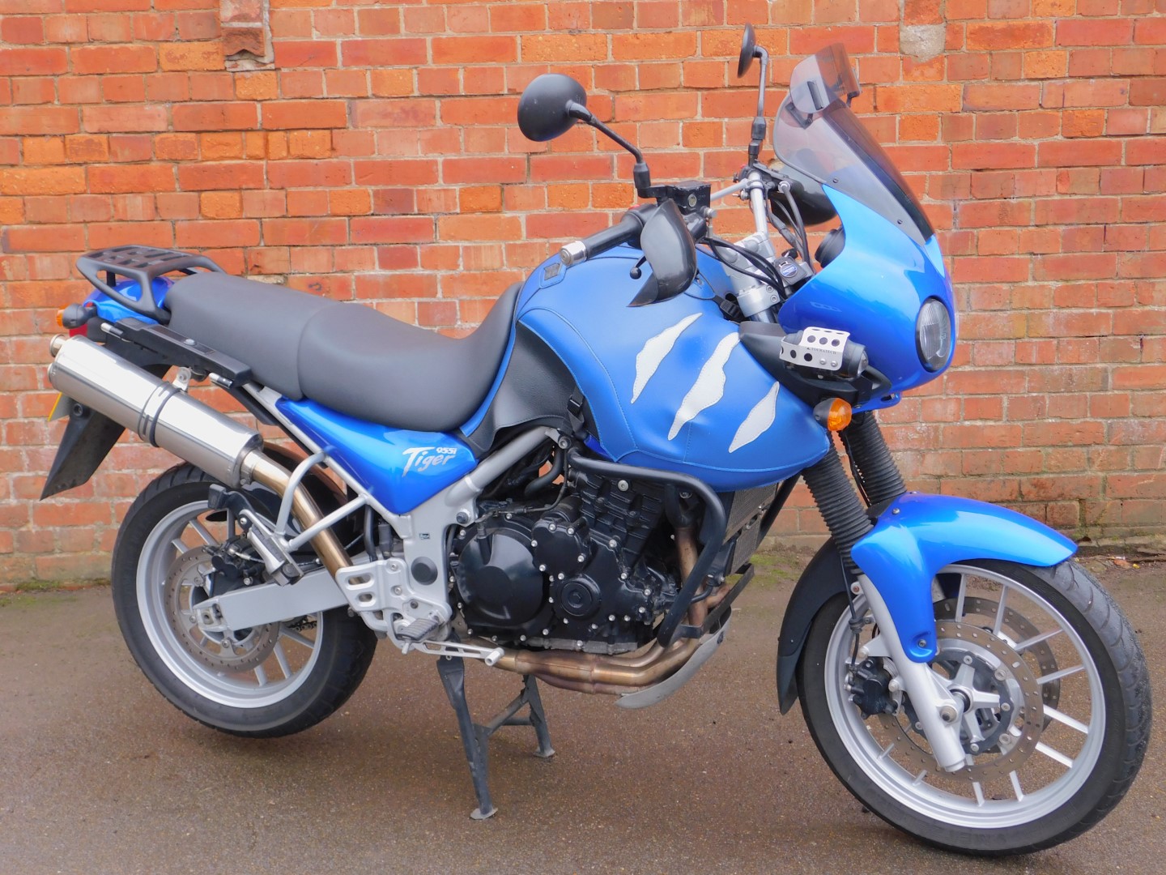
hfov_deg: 37.5
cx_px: 583
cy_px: 438
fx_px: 1718
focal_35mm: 51
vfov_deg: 28.6
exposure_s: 1/60
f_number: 3.8
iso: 125
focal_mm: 9
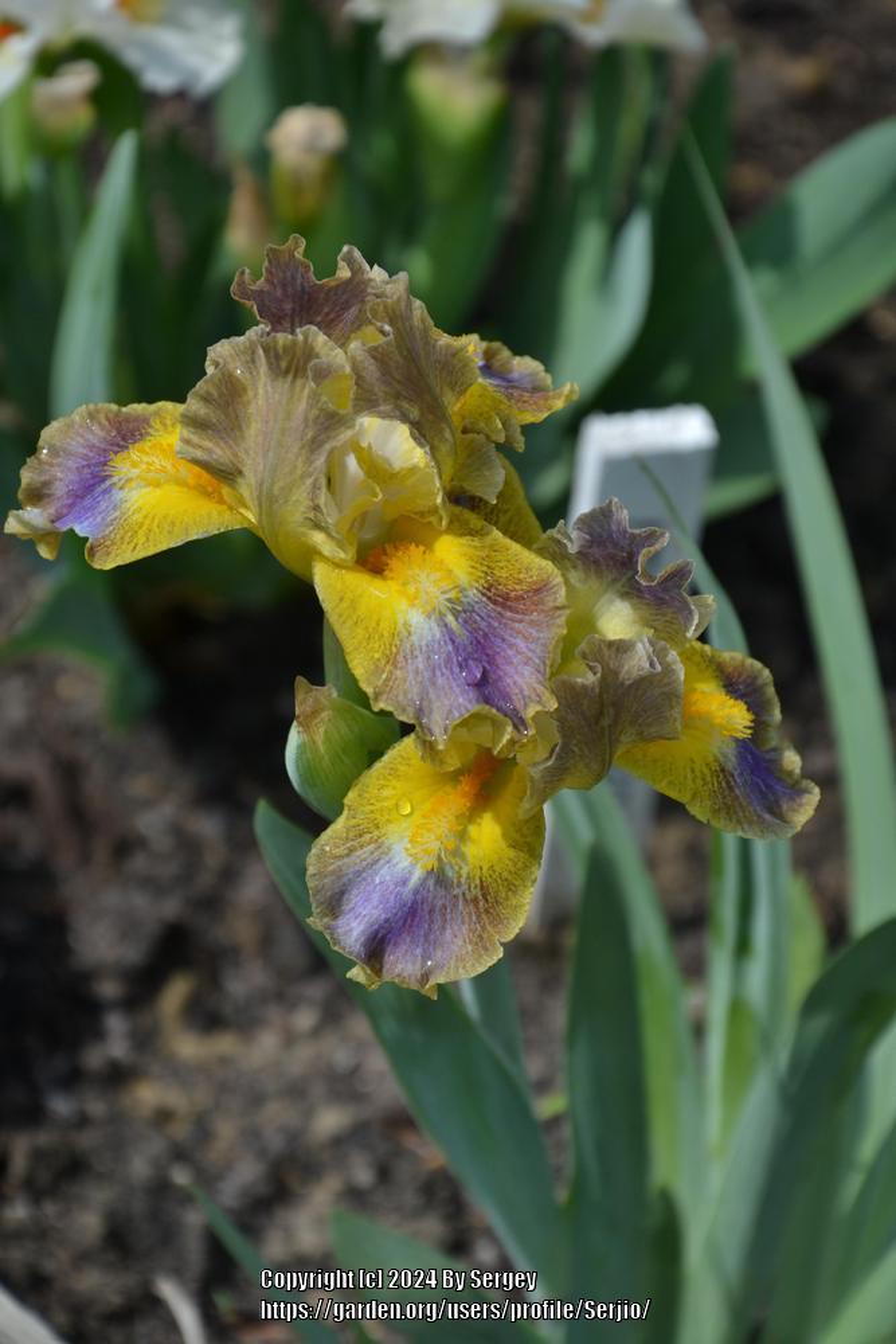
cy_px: 672
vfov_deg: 13.0
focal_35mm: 158
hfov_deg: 8.7
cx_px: 448
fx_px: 5878
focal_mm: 105
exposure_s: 1/800
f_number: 5.6
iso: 200
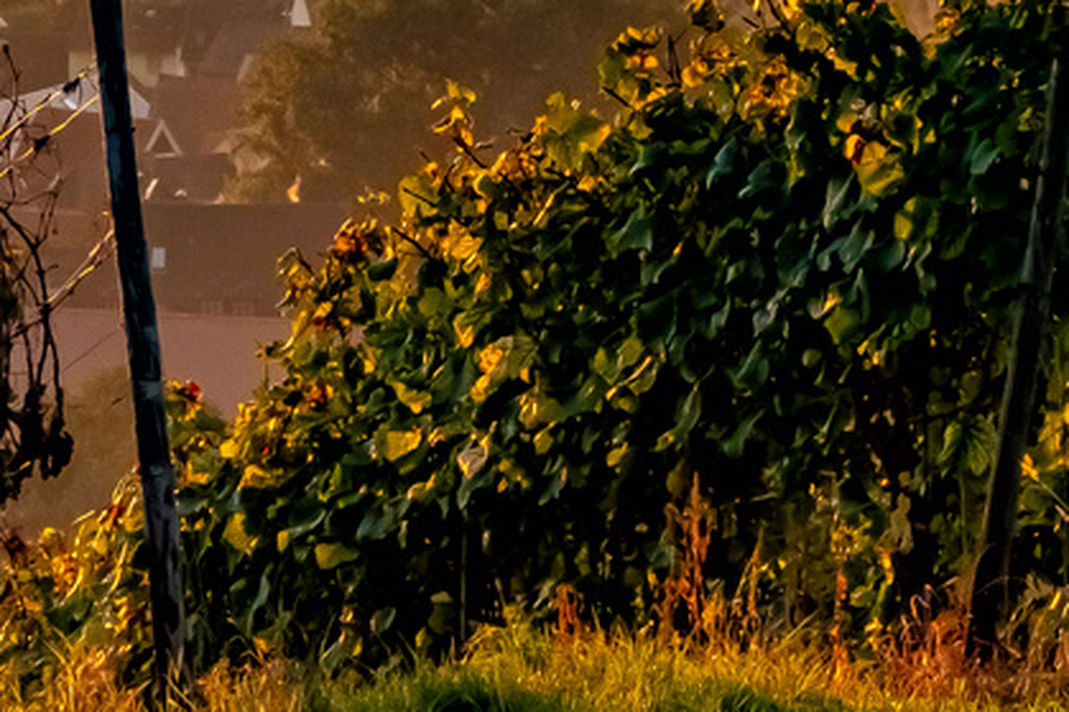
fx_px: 12051
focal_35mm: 406
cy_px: -255
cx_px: 33
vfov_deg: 3.4
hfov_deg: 5.1
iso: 400
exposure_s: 1/140
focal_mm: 70
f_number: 11
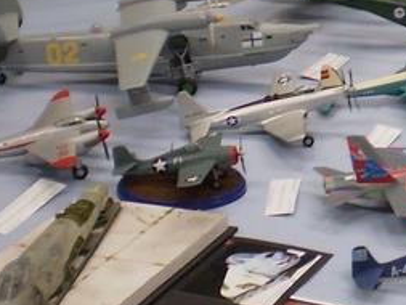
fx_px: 1995
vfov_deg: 8.7
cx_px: 403
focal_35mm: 170
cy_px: 130
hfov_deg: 11.5
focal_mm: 7.4
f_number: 3.5
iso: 125
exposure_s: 1/20
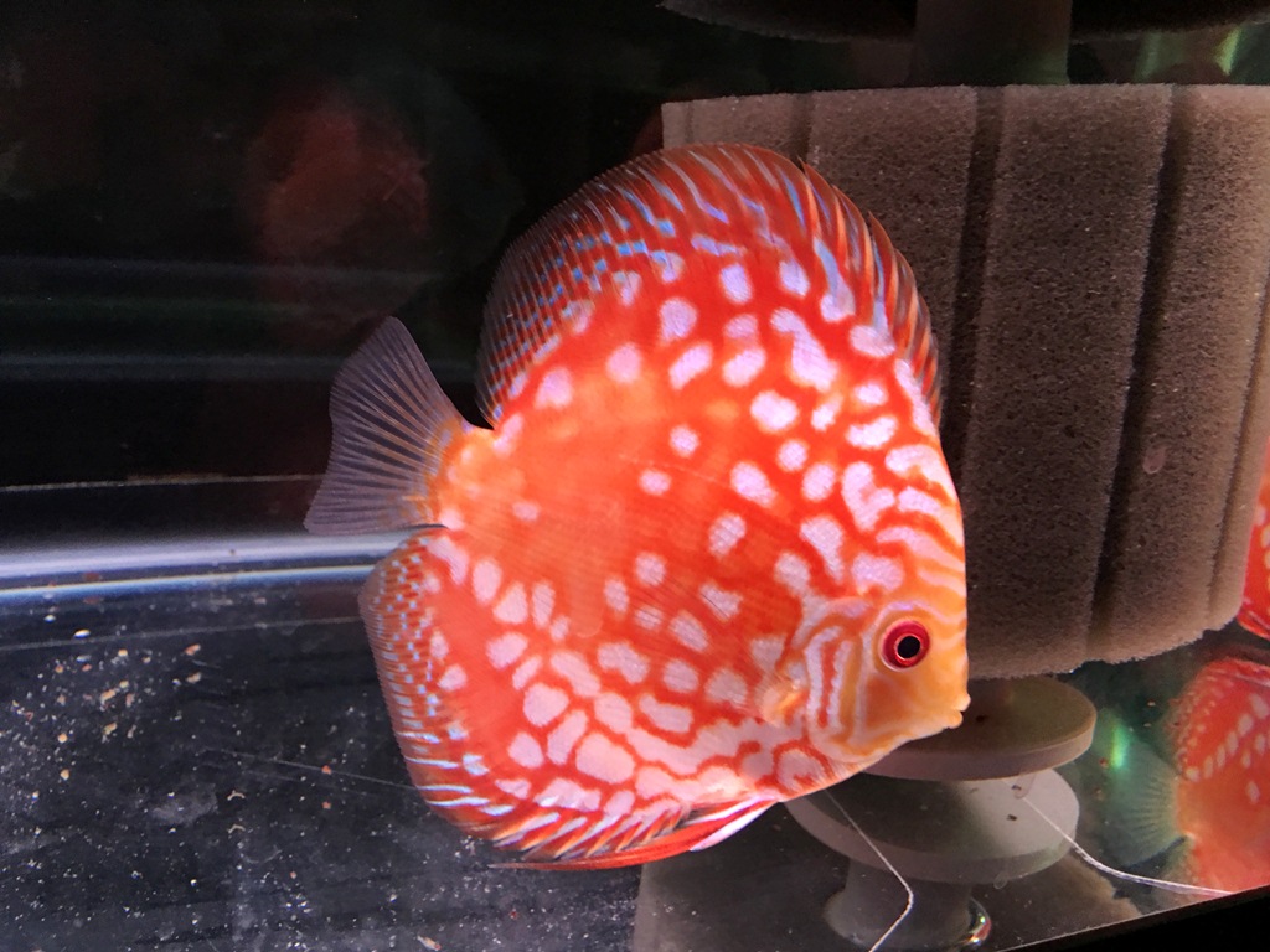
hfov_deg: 61.7
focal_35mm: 29
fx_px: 1064
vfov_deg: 48.2
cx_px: 635
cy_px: 476
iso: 80
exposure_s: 1/8
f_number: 2.2
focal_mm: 4.15
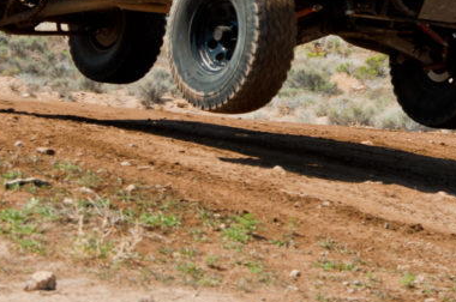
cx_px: 358
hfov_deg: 13.0
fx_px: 1985
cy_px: 27
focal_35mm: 157
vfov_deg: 8.7
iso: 250
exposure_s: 1/800
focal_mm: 34
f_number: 5.6
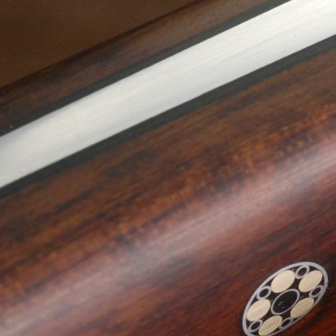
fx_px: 3053
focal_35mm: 278
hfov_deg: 6.2
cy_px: 107
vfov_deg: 6.3
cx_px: 462
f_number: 13
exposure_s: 1/100
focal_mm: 60
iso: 800
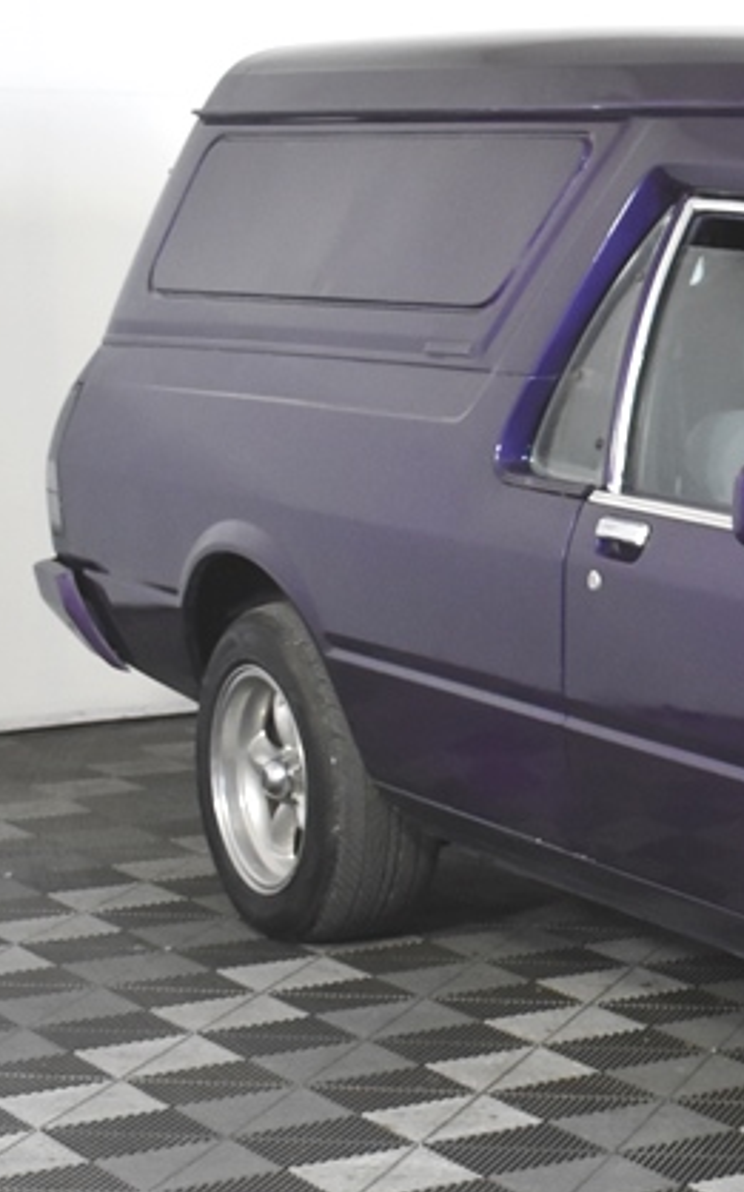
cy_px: 646
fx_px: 3287
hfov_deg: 11.8
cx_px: 1368
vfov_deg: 20.5
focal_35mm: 101
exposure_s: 1/250
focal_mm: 27
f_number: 8
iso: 1600
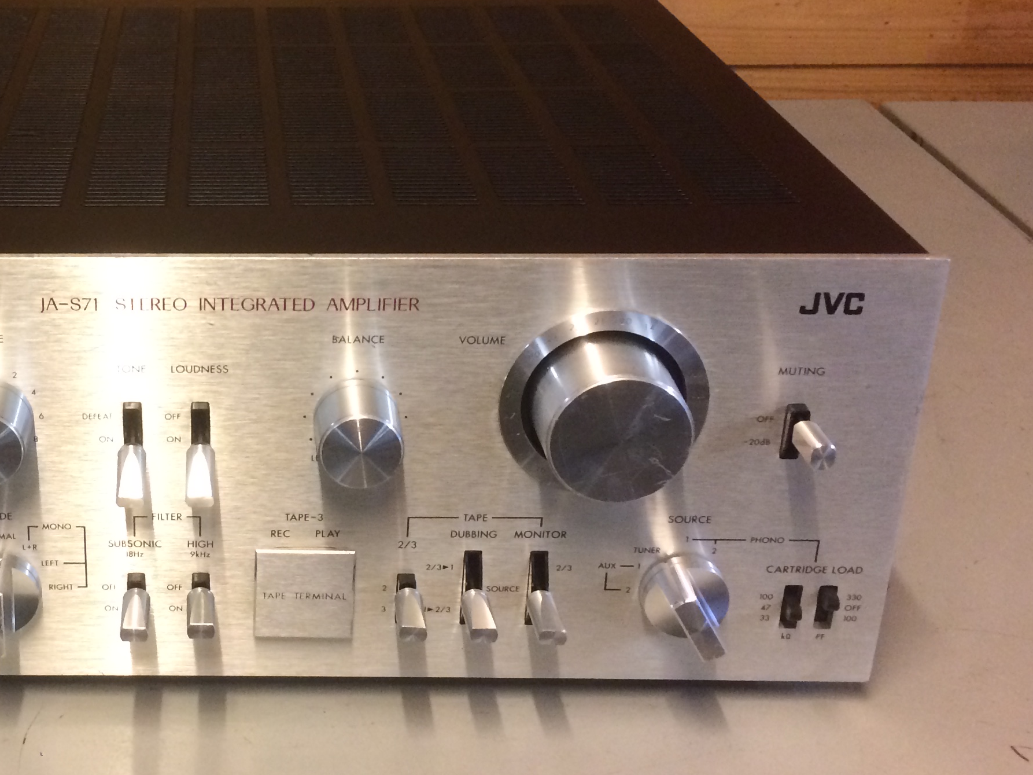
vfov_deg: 27.4
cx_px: 186
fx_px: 1581
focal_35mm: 53
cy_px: 300
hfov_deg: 34.9
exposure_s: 1/20
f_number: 2.2
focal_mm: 4.15
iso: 250
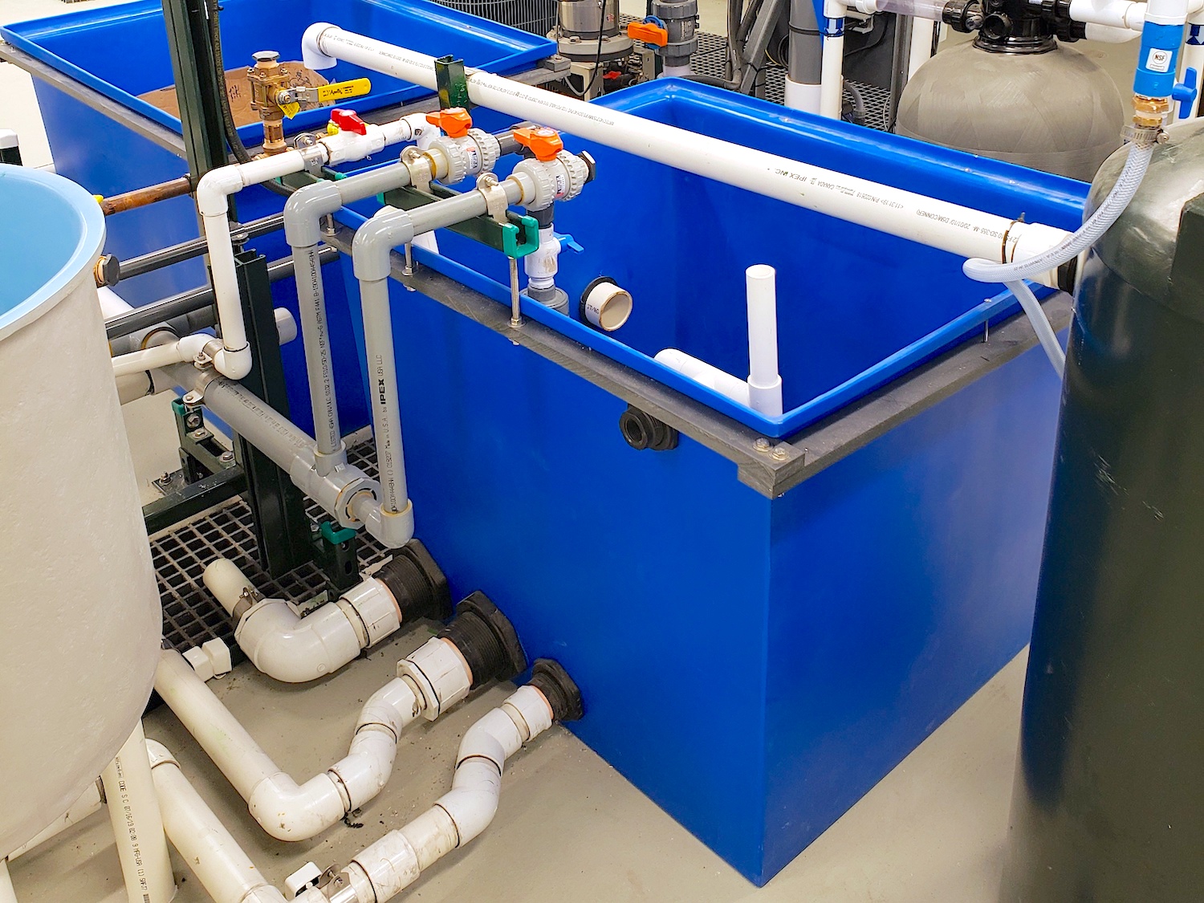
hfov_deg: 67.3
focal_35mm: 26
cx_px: 602
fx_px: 904
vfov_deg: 53.1
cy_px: 452
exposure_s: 1/60
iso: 100
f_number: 2.4
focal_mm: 4.3
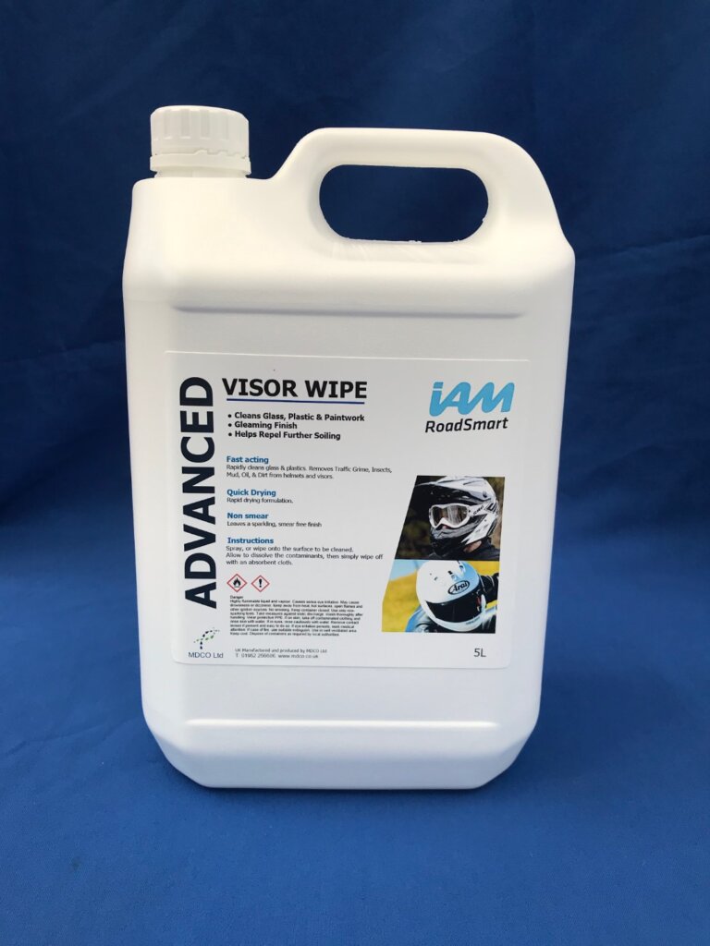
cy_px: 473
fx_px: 766
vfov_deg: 63.4
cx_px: 355
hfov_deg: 49.7
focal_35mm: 28
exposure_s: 1/595
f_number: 1.8
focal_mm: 3.99
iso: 20
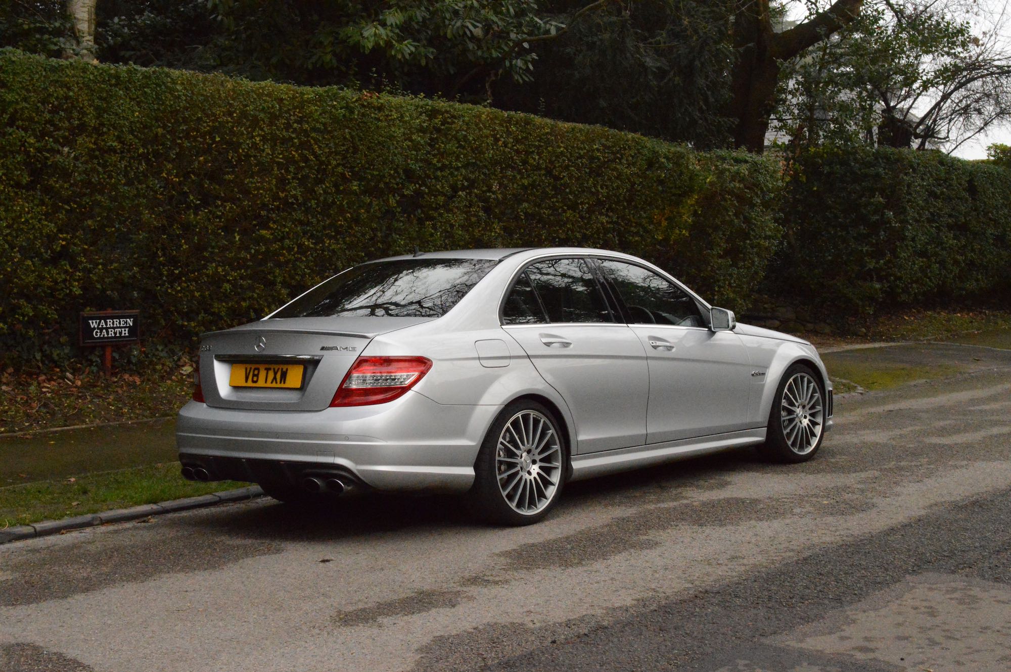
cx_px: 506
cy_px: 336
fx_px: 1473
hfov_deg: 37.9
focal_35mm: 52
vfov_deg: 25.7
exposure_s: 1/640
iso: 6400
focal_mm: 35
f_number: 13
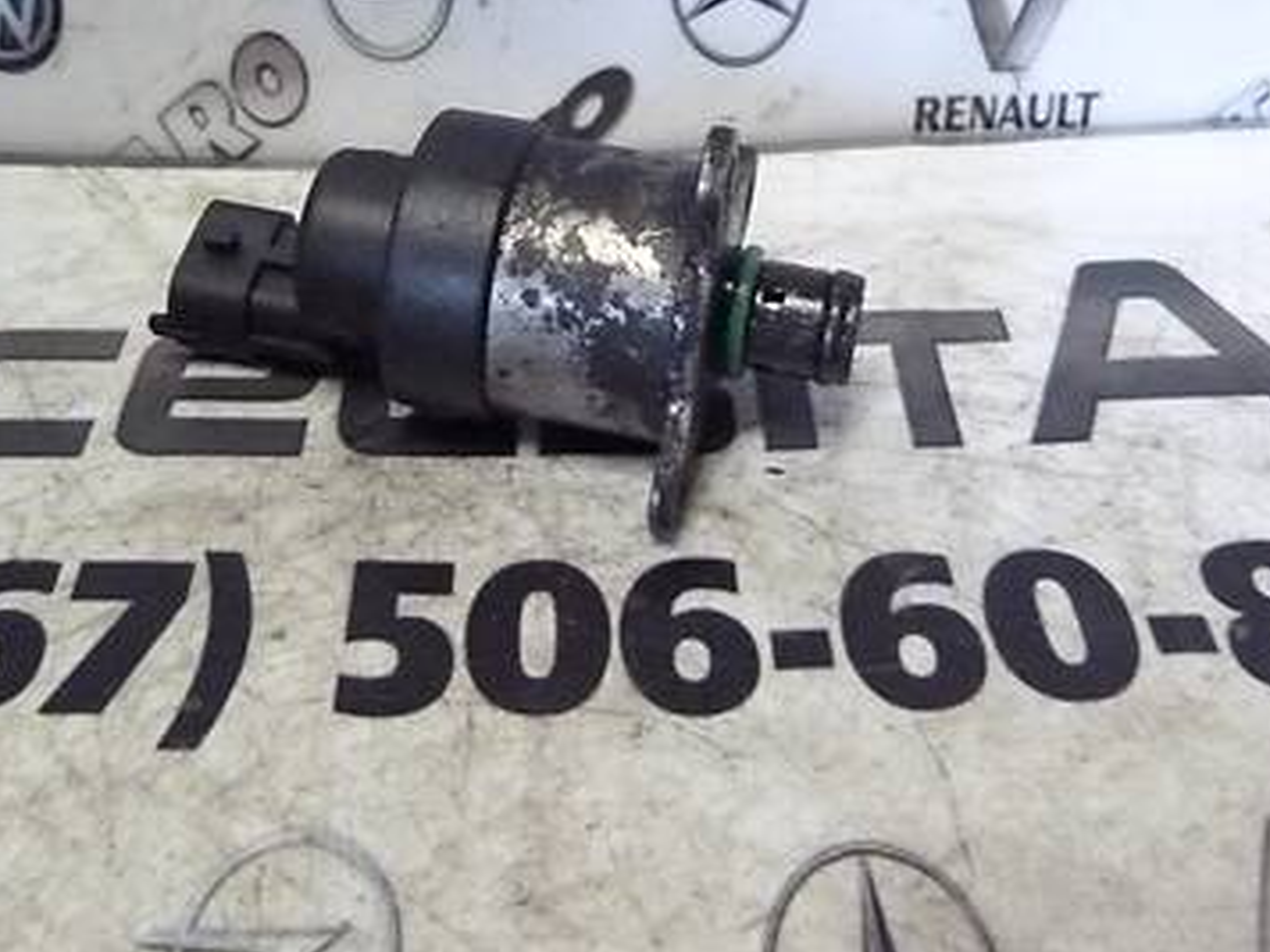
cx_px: 585
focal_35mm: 45
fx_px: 1651
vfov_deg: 31.5
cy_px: 221
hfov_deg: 42.0
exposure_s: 1/50
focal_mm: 4.5
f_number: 2.8
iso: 800
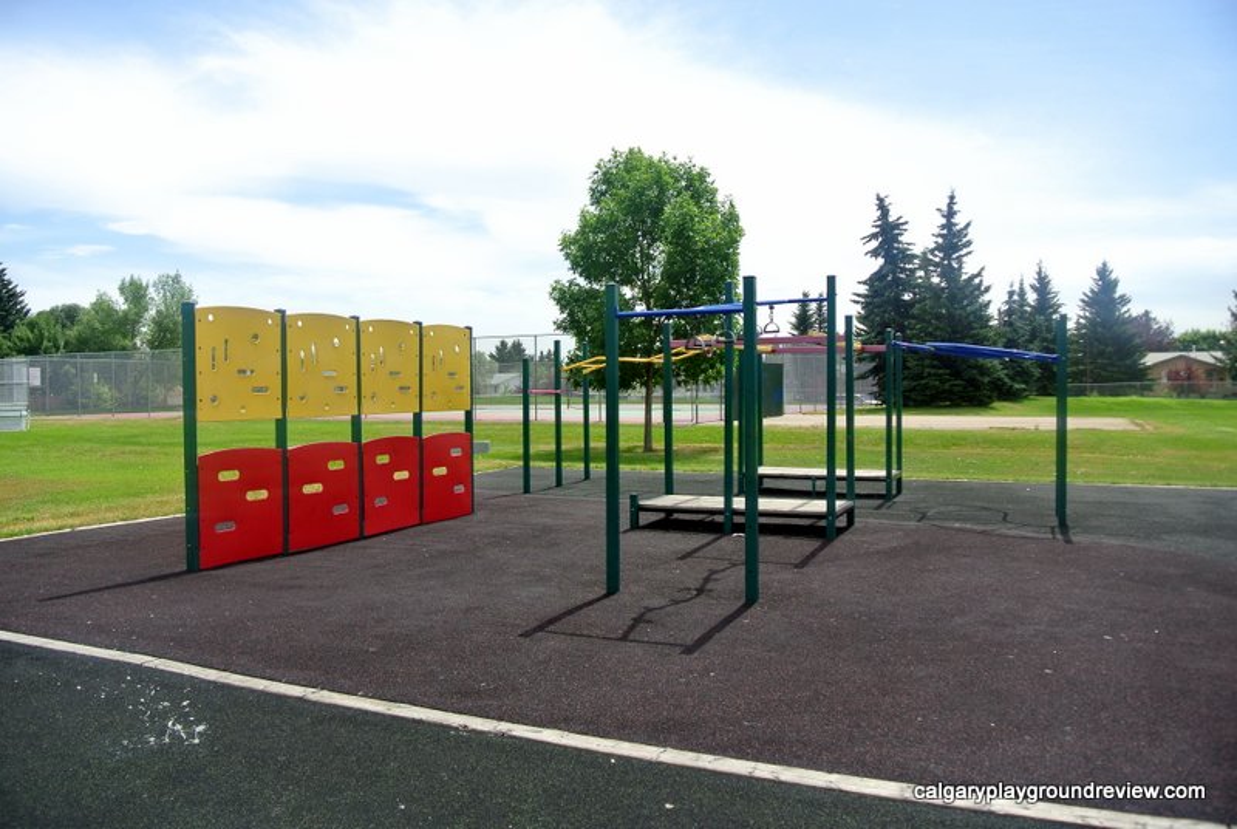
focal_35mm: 27
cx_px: 618
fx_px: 929
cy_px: 414
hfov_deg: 67.3
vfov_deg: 48.1
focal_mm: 10
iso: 100
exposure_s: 1/500
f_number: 4.5
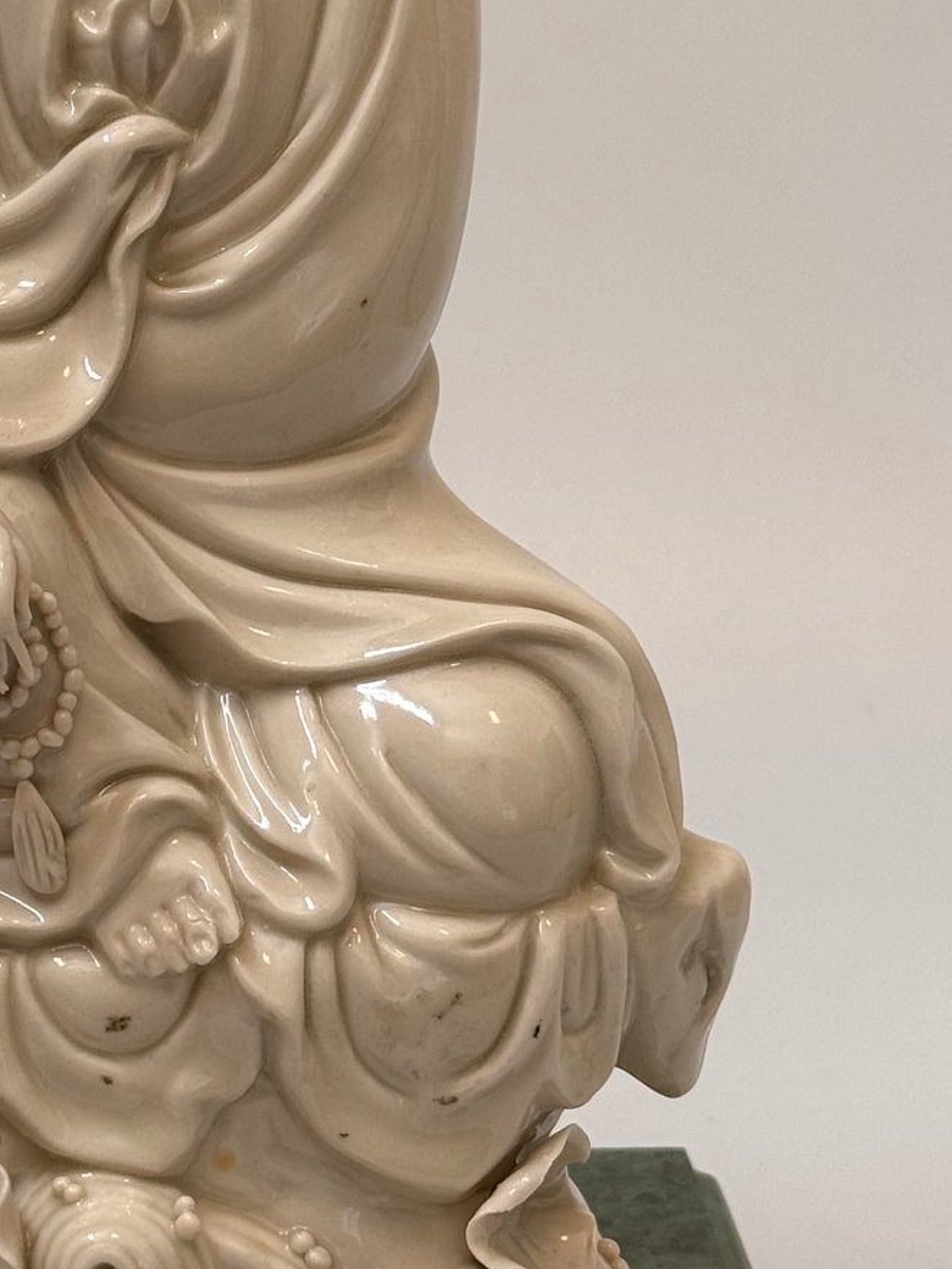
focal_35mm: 109
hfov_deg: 13.5
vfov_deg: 18.0
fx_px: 3996
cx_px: 187
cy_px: 560
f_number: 1.78
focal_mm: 6.76
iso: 50
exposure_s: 1/60
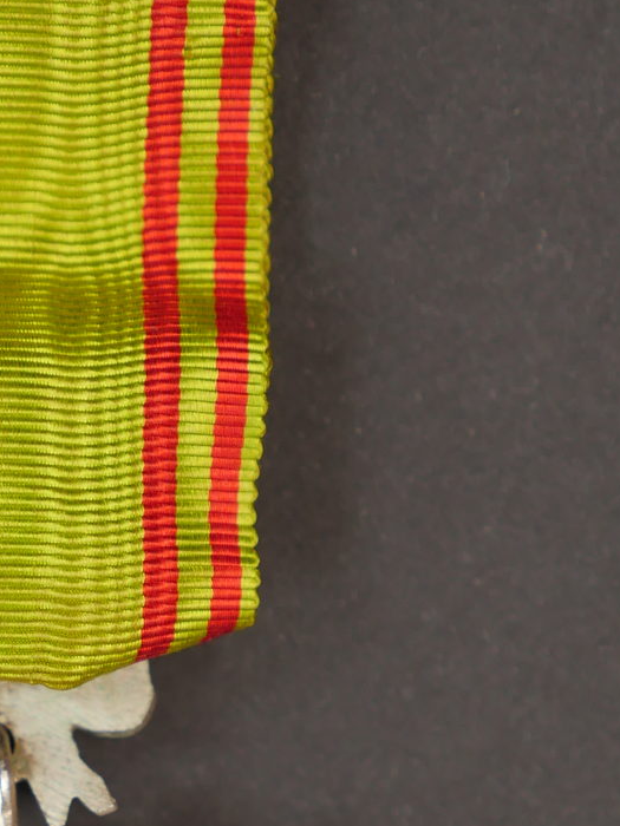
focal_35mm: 200
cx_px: -9
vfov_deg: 9.8
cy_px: 740
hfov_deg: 7.4
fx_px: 4776
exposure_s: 1/100
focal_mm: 35
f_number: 3.2
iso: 200
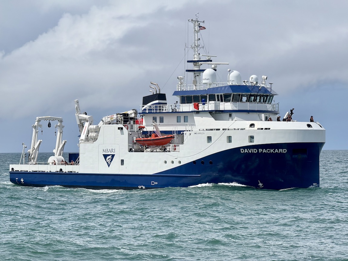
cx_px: 174
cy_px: 130
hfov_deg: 16.4
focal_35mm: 120
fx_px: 1207
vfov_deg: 12.4
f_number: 2.8
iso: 50
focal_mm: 15.66
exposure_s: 1/2146
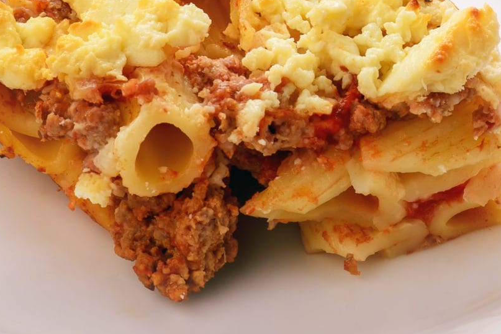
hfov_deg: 6.2
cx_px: 582
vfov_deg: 4.1
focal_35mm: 333
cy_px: -26
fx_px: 4631
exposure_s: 1/200
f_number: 16
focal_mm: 105
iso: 50
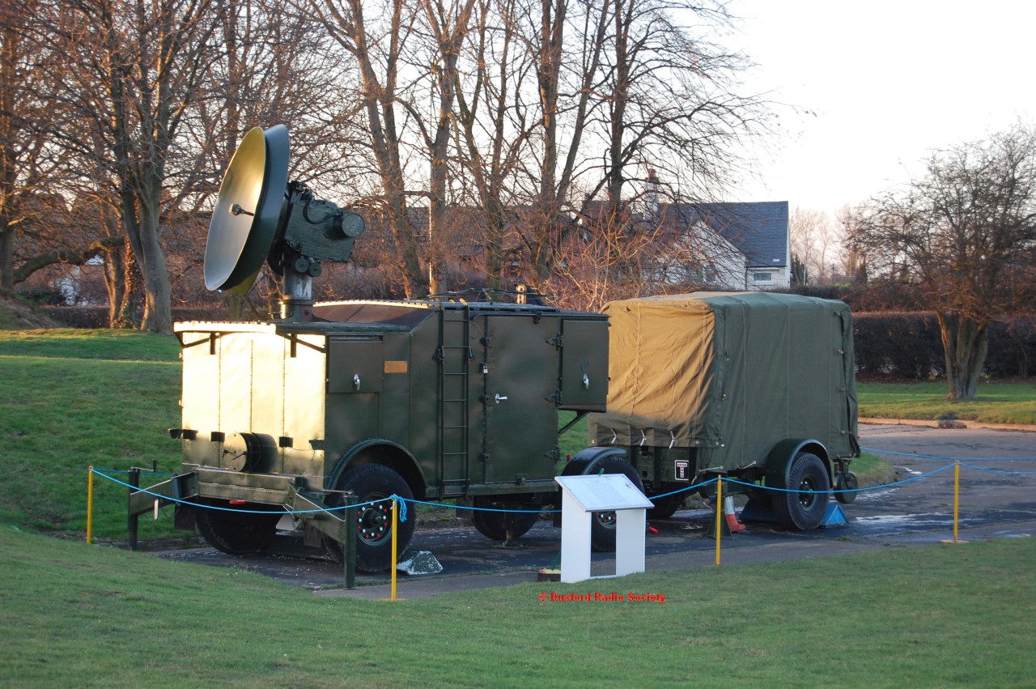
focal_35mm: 82
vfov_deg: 16.5
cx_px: 518
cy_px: 344
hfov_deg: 24.6
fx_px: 2372
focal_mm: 55
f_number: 5.6
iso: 400
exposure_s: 1/60
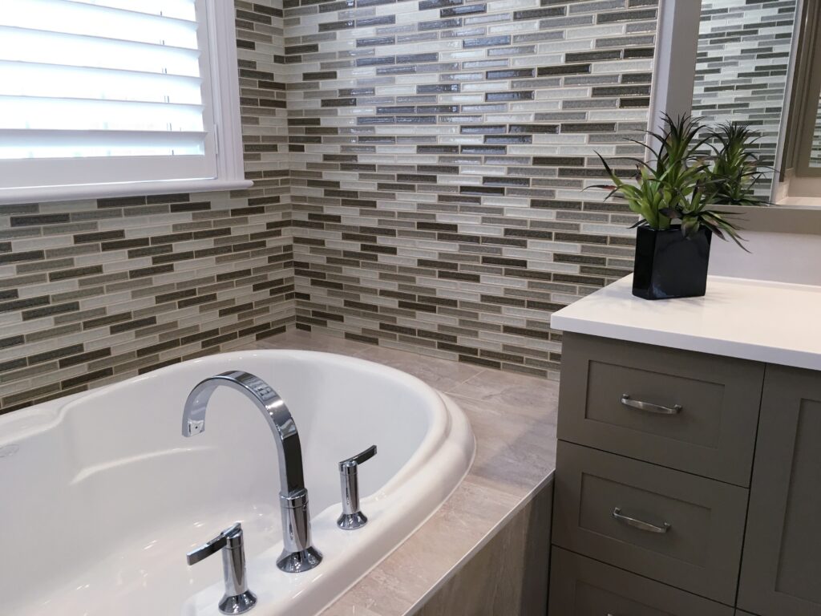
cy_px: 308
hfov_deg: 61.7
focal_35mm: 29
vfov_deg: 48.2
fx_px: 688
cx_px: 410
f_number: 2.2
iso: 80
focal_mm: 4.15
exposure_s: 1/30
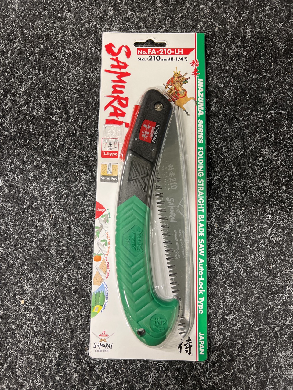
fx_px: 293
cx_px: 146
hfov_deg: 53.1
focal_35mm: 26
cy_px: 195
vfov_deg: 67.3
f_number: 1.5
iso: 160
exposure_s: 1/60
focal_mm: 5.7
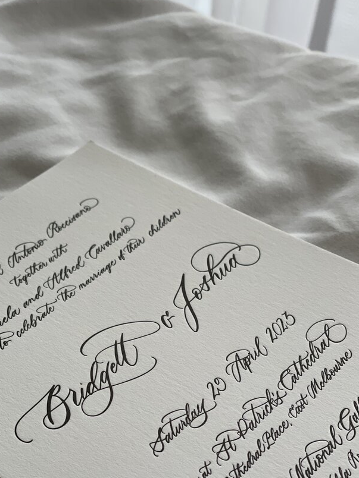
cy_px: 292
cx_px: 145
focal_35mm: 69
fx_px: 954
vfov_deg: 28.1
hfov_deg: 21.3
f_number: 2
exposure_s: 1/122
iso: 125
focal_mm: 6
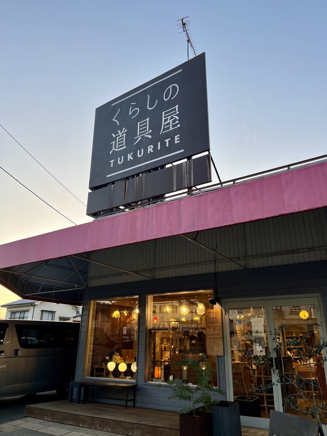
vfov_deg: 67.3
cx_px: 164
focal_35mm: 26
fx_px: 327
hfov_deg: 53.1
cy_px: 218
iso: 40
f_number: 1.6
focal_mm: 5.1
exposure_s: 1/253
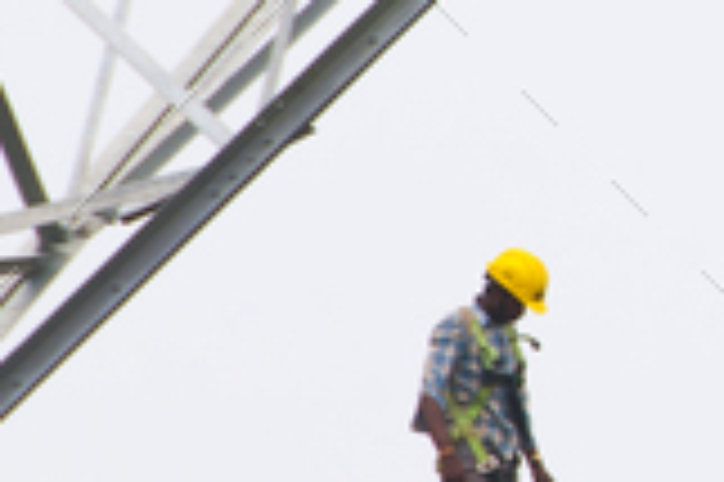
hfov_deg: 1.9
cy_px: 131
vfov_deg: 1.2
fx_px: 22079
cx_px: 1012
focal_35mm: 1099
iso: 200
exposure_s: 1/500
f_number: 8
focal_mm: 200
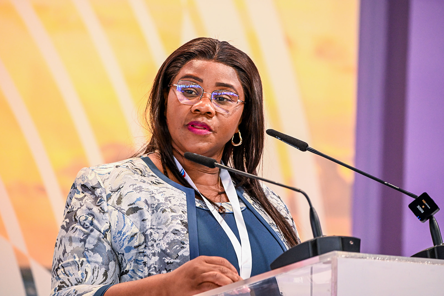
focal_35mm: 360
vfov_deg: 3.8
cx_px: 222
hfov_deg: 5.7
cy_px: 148
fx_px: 4440
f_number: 5.6
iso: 4000
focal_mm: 360
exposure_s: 1/200
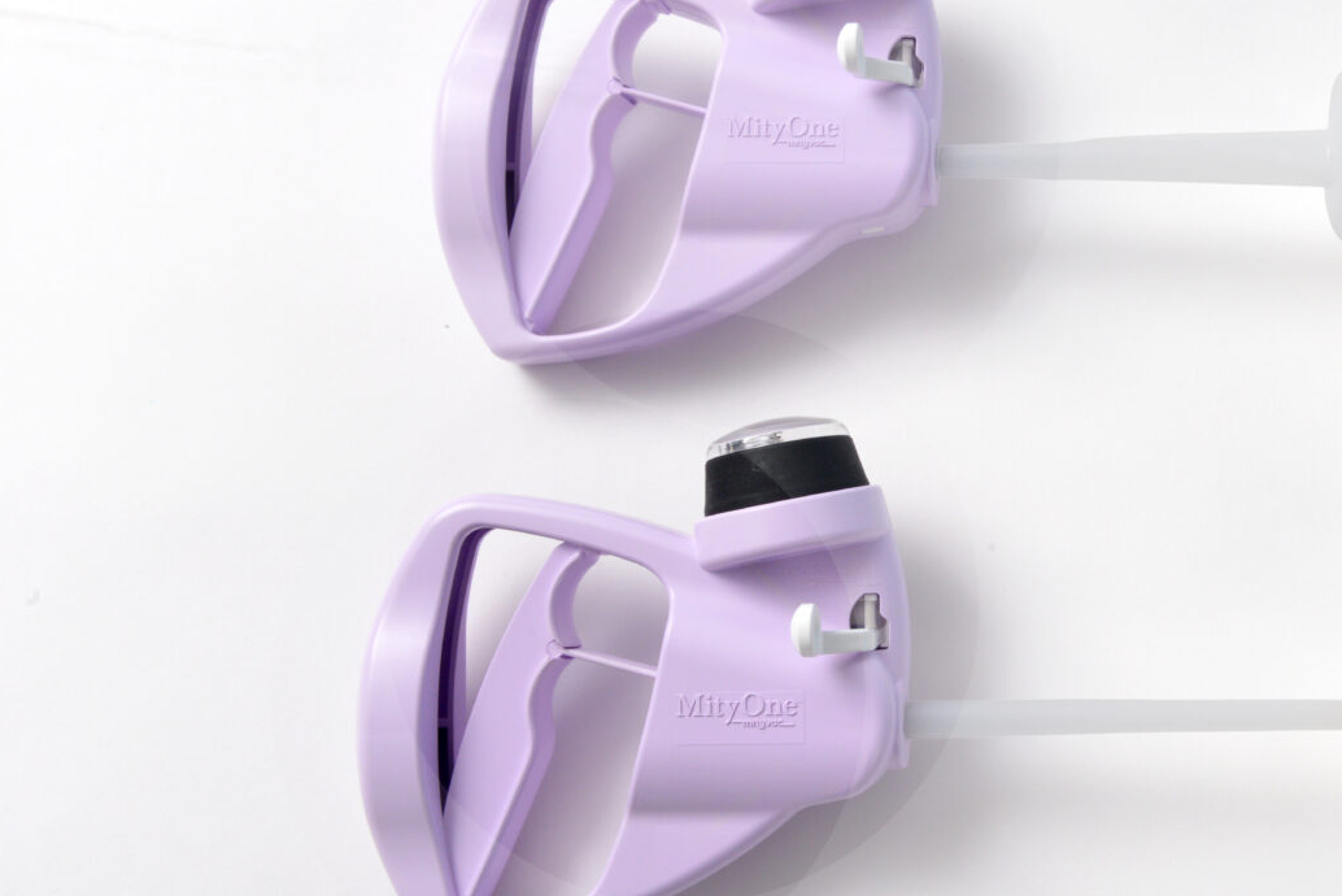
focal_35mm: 52
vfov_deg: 26.0
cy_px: 440
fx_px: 1939
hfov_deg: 37.4
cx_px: 970
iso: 1250
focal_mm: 35
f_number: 14
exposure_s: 1/125
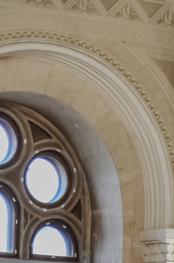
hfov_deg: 6.3
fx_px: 1574
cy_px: 222
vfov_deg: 9.5
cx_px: 13
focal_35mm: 216
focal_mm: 26
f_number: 4
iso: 800
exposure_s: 1/60
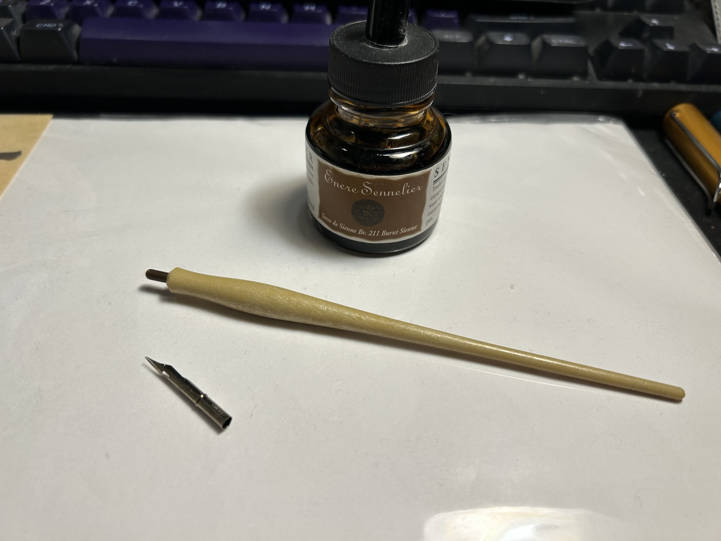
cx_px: 360
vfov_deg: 53.1
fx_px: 542
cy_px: 270
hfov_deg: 67.3
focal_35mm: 26
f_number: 1.5
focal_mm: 5.7
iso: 32
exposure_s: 1/113
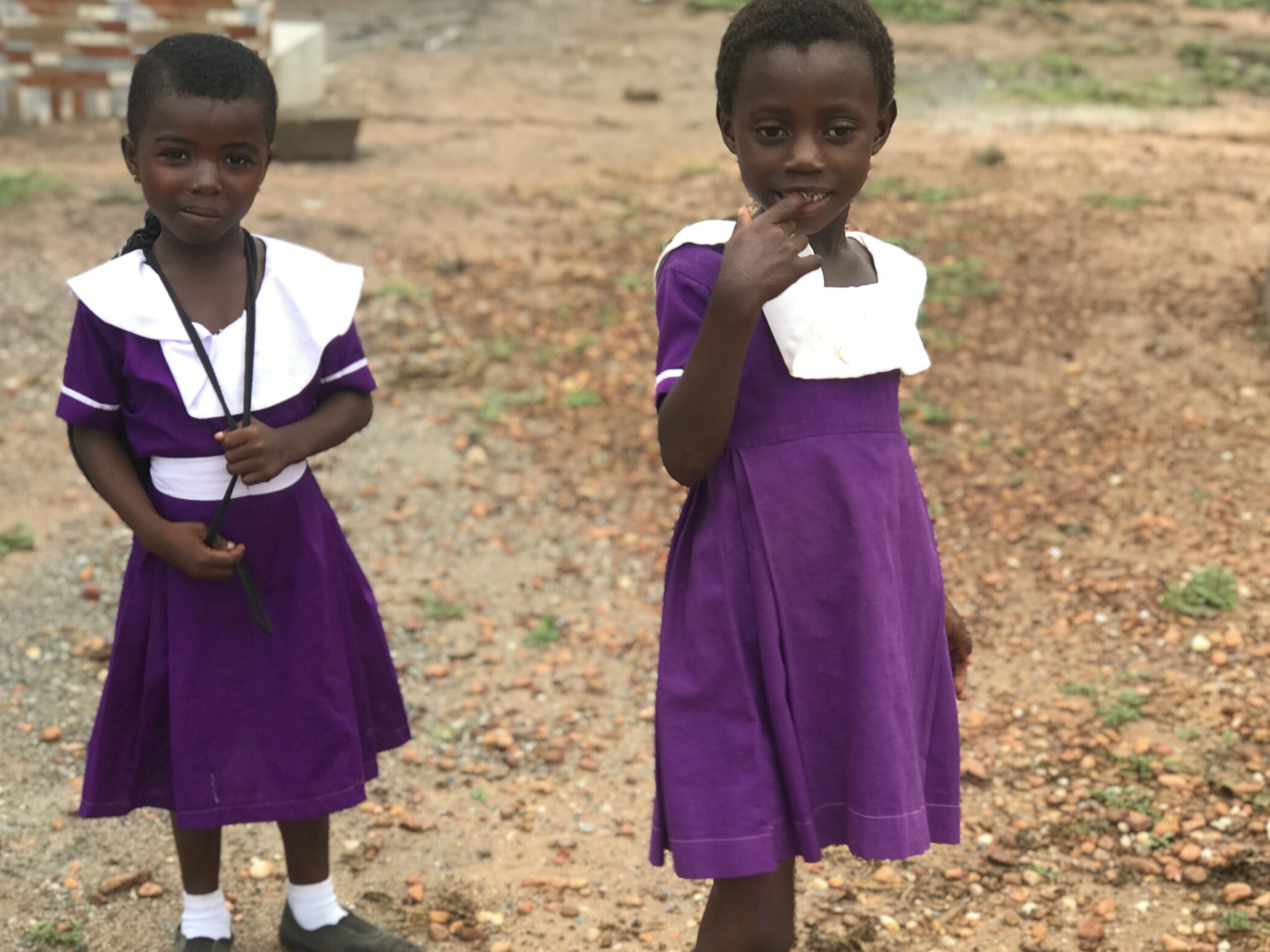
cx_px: 538
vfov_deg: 21.0
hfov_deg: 27.7
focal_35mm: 70
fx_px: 2568
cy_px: 546
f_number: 2.8
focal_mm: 6.6
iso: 25
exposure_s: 1/100
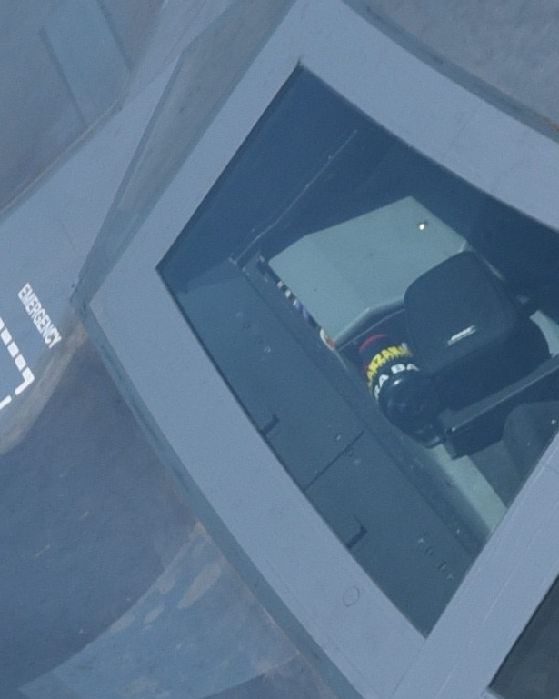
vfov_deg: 2.9
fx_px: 13983
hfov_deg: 2.3
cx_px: 1362
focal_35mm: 676
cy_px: 967
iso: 200
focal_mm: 92
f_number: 13
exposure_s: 1/320
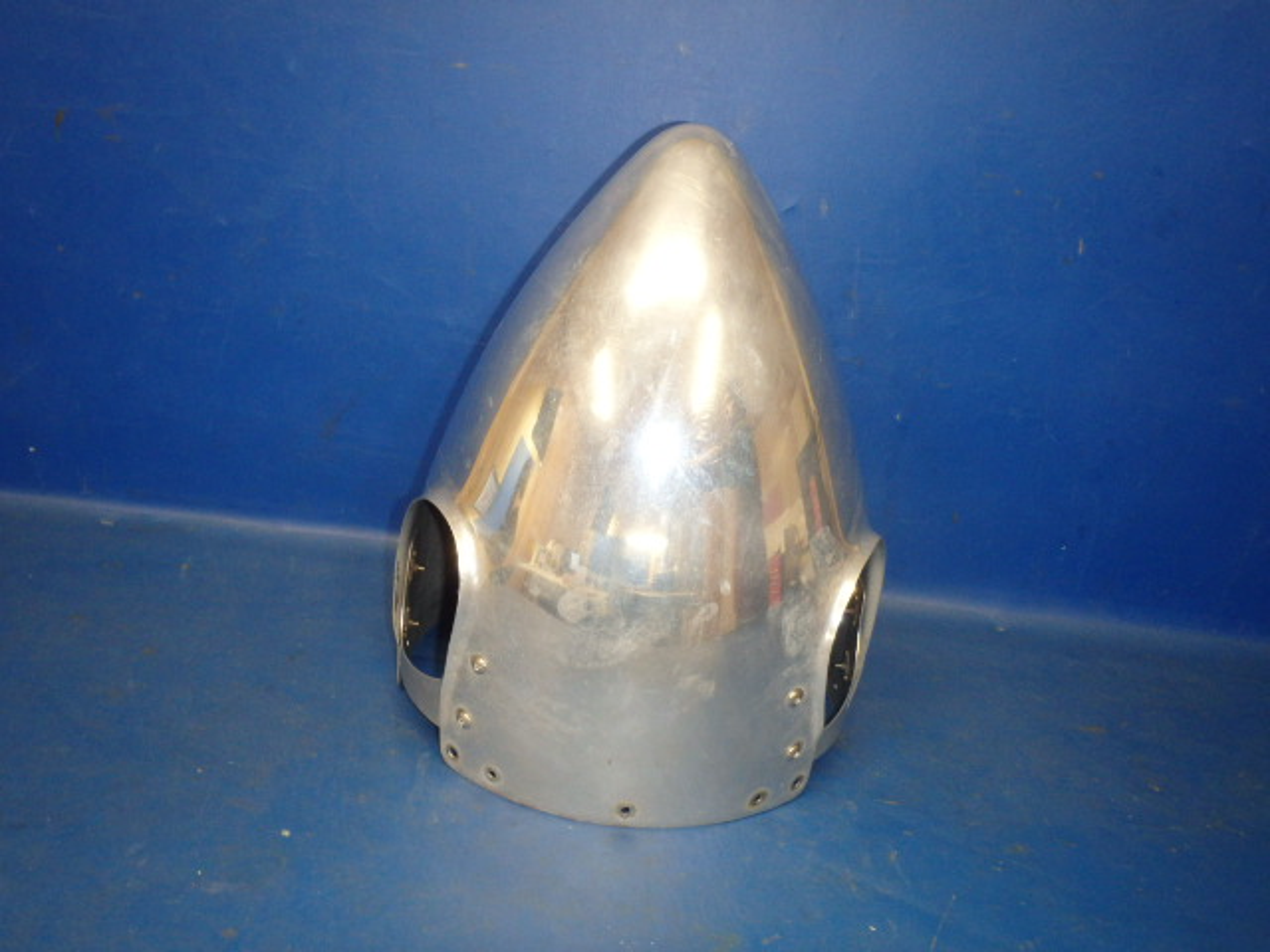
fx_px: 1027
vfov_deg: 49.7
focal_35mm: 28
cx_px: 635
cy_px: 476
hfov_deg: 63.4
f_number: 3.9
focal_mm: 5
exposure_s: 1/30
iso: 400
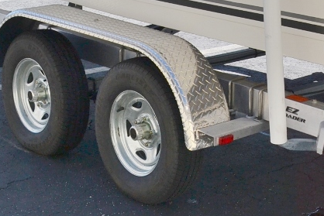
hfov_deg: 19.6
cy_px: -81
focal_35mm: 101
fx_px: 909
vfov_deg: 13.0
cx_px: 328
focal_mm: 22
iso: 100
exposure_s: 1/320
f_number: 9
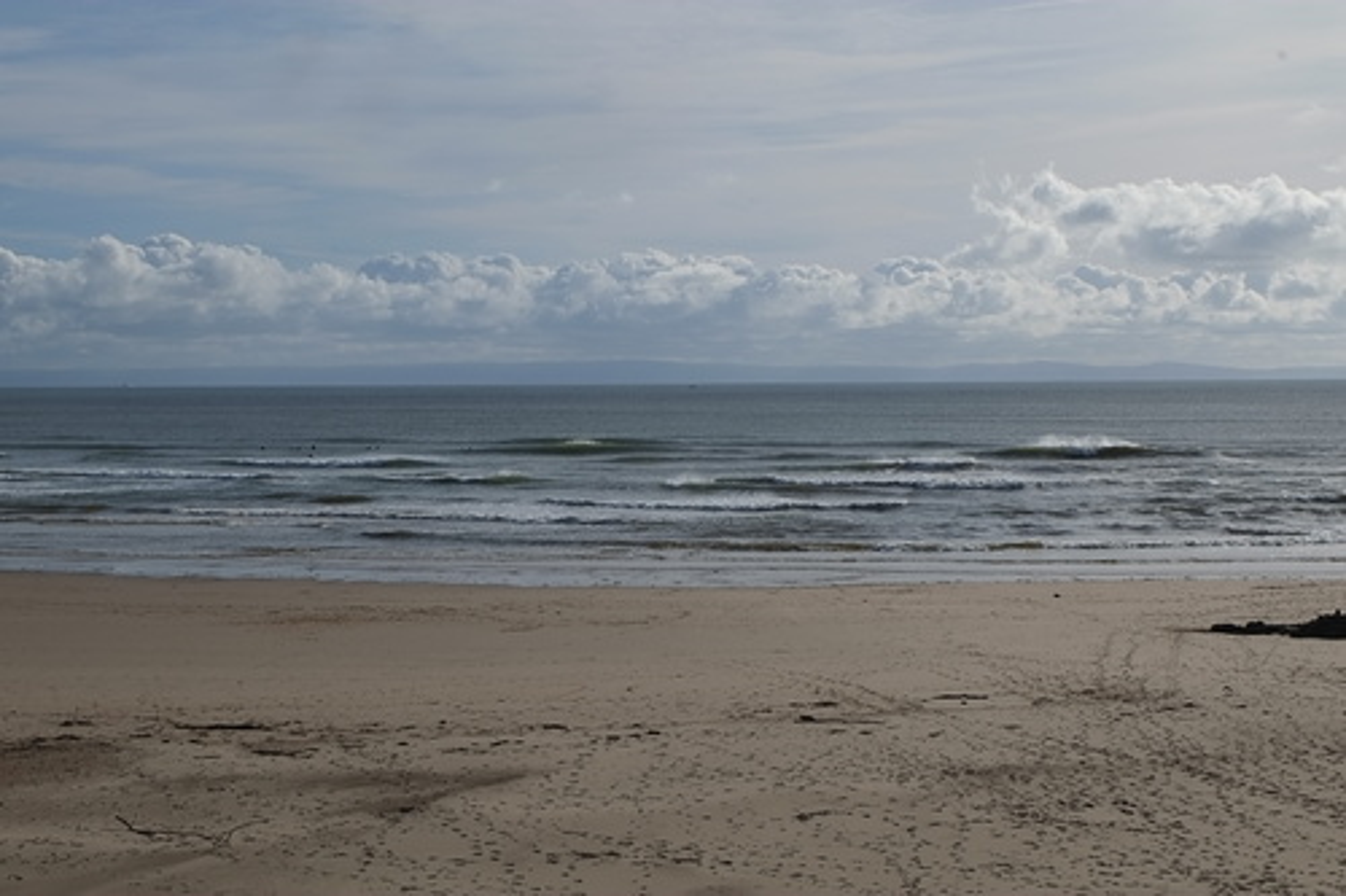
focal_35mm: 75
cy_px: 448
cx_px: 673
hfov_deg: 27.0
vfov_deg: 18.2
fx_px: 2803
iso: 200
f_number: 22
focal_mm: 50
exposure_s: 1/180
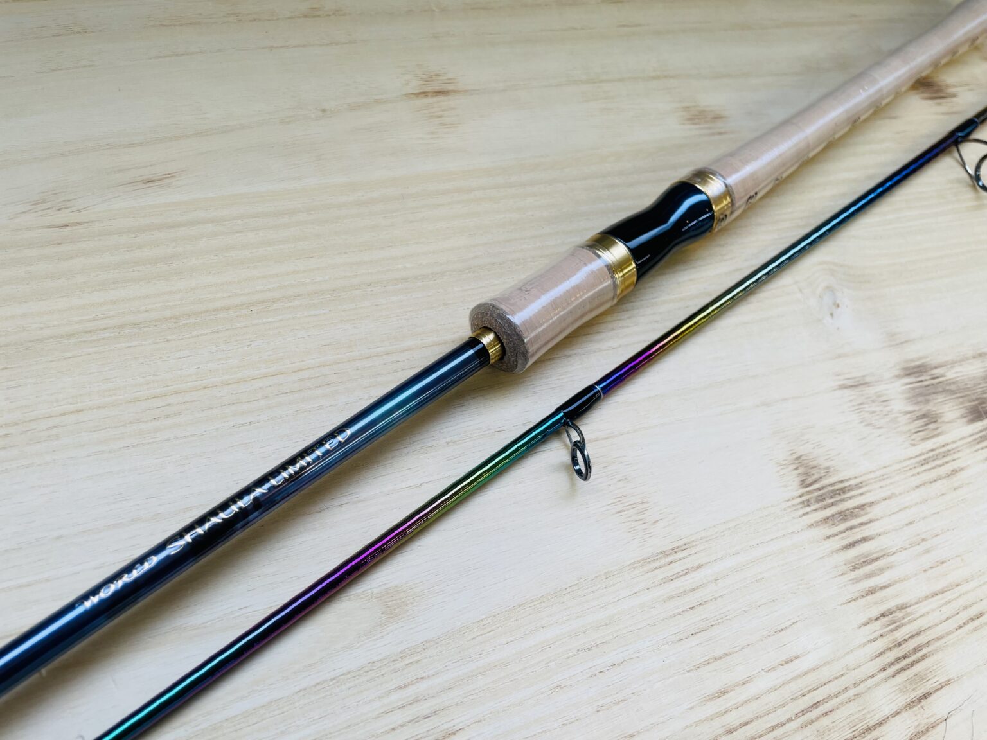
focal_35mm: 26
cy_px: 370
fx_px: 741
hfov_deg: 67.3
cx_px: 494
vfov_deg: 53.1
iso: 32
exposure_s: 1/102
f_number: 1.6
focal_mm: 4.2
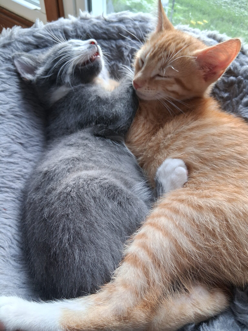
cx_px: 124
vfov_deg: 67.3
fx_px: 248
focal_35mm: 26
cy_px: 166
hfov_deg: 53.1
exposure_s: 1/60
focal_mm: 3.98
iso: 250
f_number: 1.8
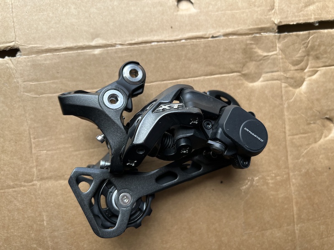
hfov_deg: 67.3
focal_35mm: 26
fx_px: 251
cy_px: 125
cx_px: 167
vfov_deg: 53.1
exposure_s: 1/404
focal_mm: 5.7
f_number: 1.5
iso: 50
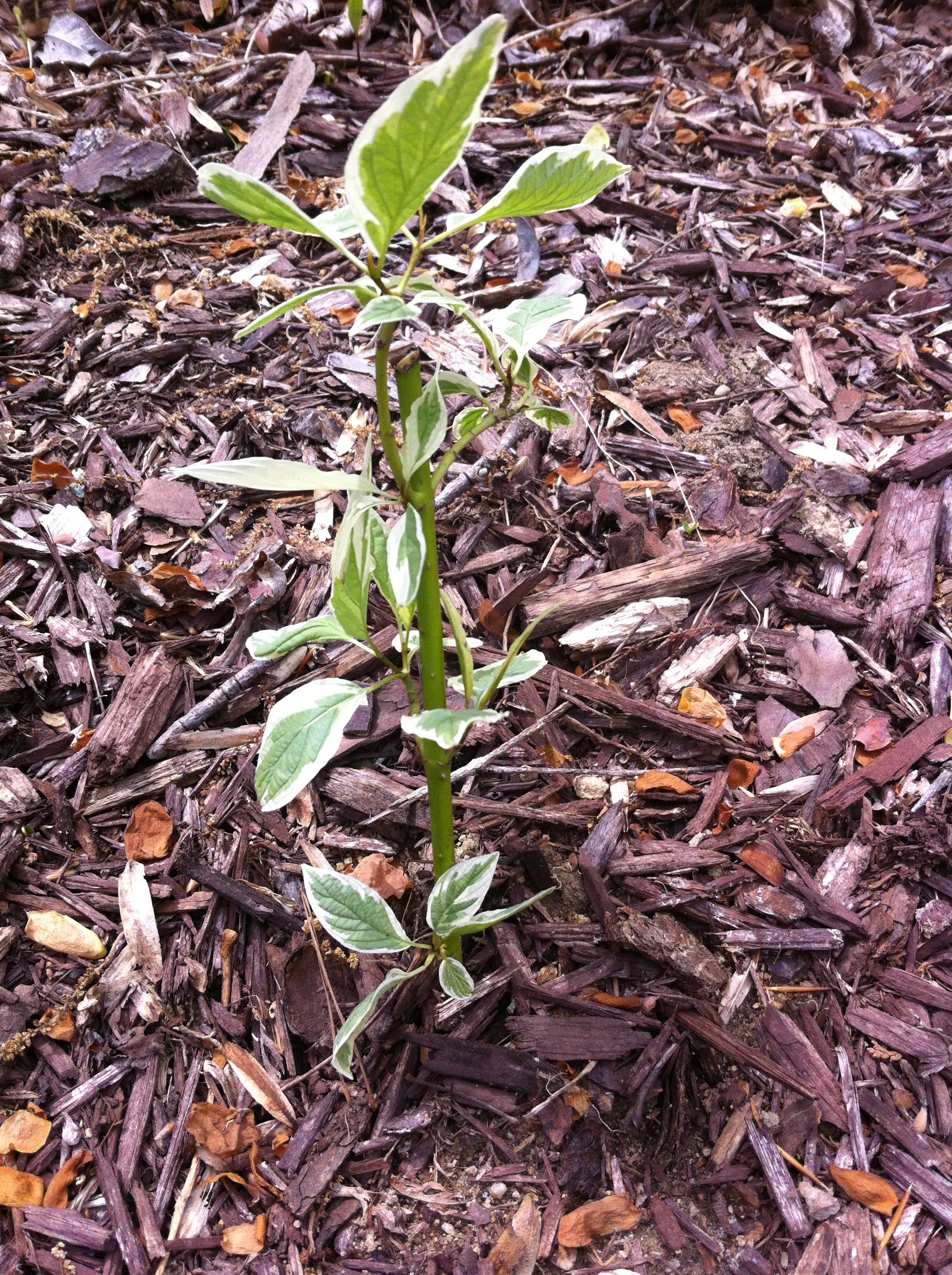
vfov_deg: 52.7
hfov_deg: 40.6
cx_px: 476
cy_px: 638
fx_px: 1287
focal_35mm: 35
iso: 80
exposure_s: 1/372
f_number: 2.8
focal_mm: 3.85
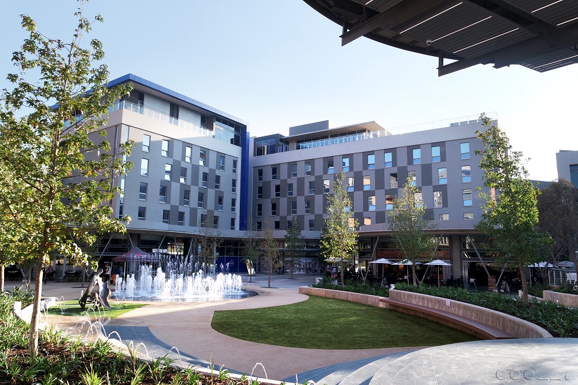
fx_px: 385
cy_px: 192
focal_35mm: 24
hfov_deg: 73.8
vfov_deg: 53.1
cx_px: 289
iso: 200
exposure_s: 1/200
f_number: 5
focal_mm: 16
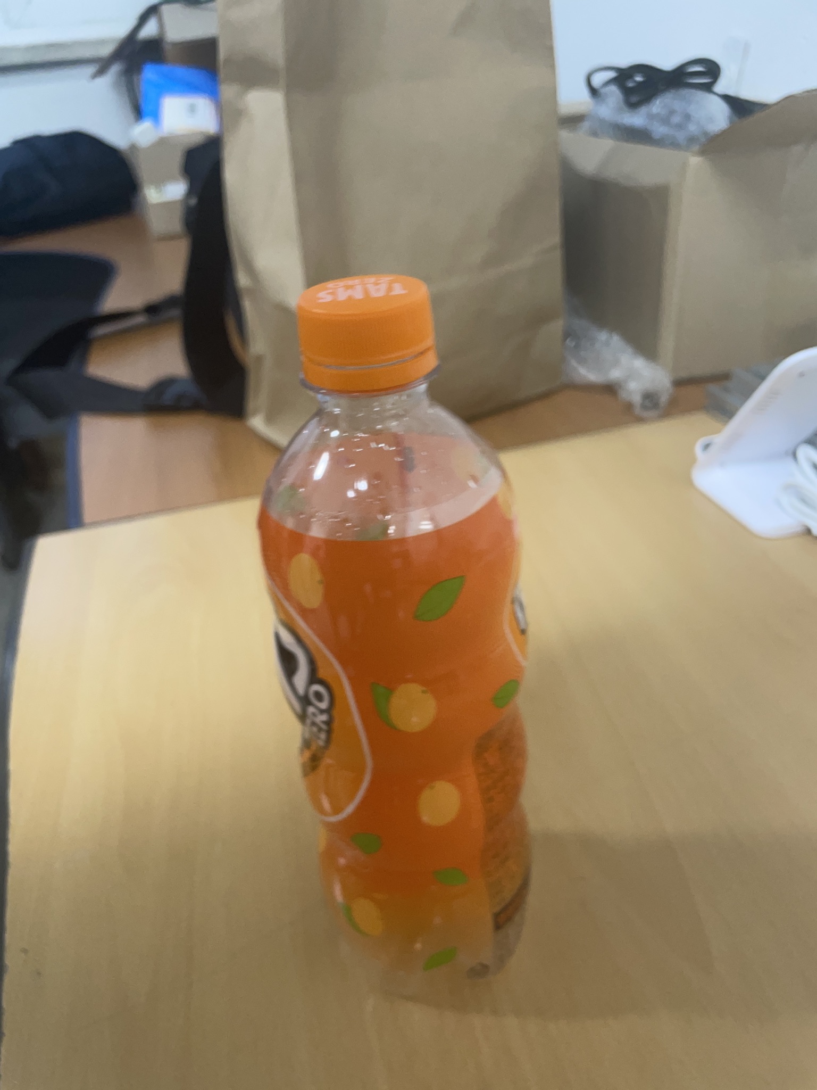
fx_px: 818
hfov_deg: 53.1
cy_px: 545
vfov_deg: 67.3
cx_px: 408
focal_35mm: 26
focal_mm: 4.2
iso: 160
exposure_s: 1/60
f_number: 1.6
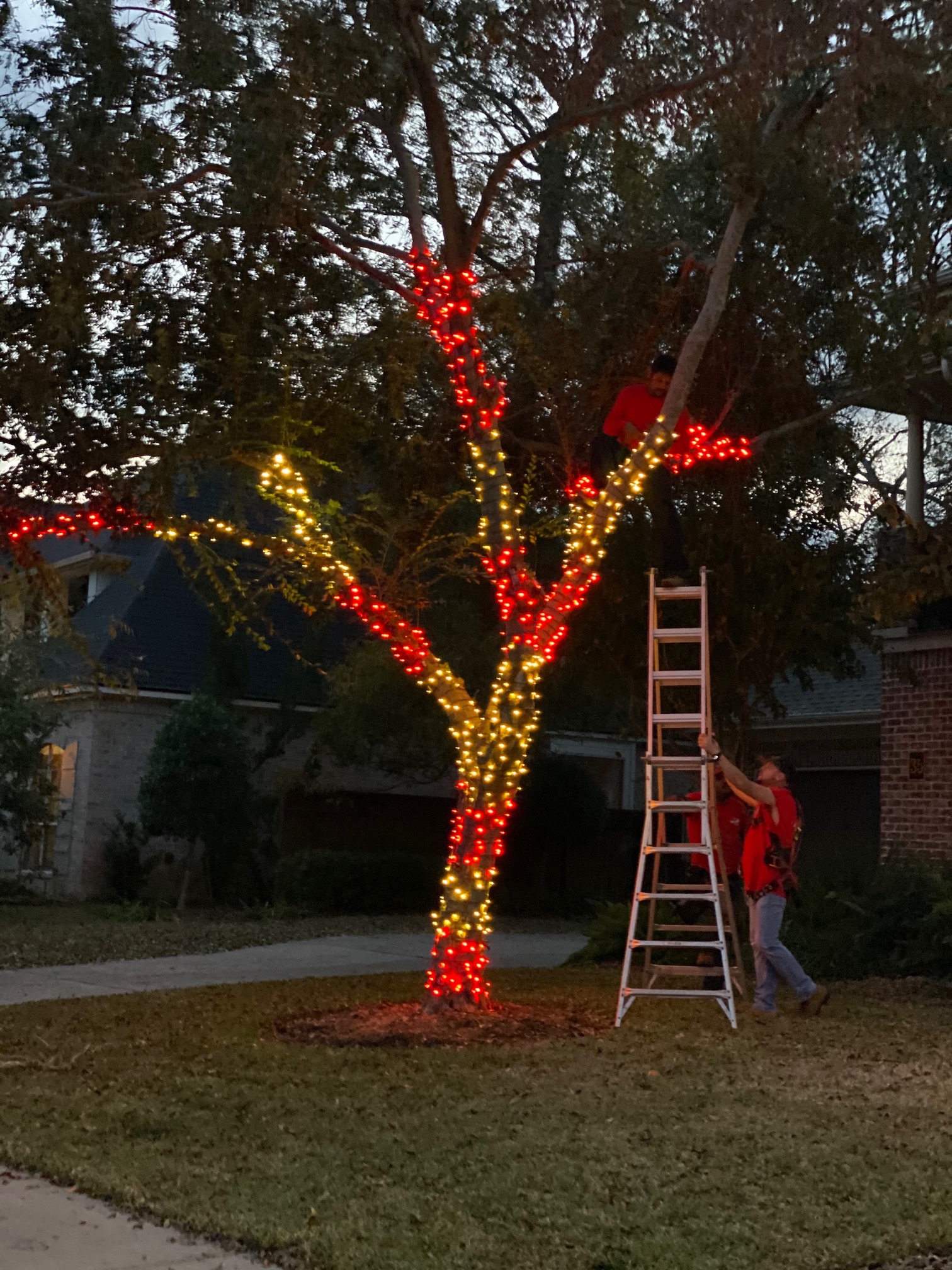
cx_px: 476
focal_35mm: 52
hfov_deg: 28.0
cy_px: 635
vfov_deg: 36.8
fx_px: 1907
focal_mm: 6
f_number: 2
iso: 800
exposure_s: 1/15
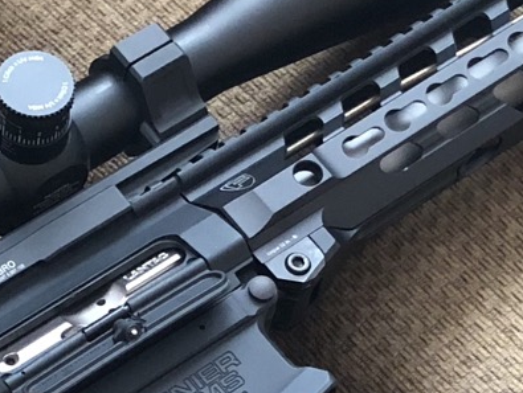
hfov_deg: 13.6
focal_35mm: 145
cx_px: 134
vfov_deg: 10.1
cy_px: 468
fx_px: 2193
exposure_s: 1/11
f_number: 1.8
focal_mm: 3.99
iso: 100
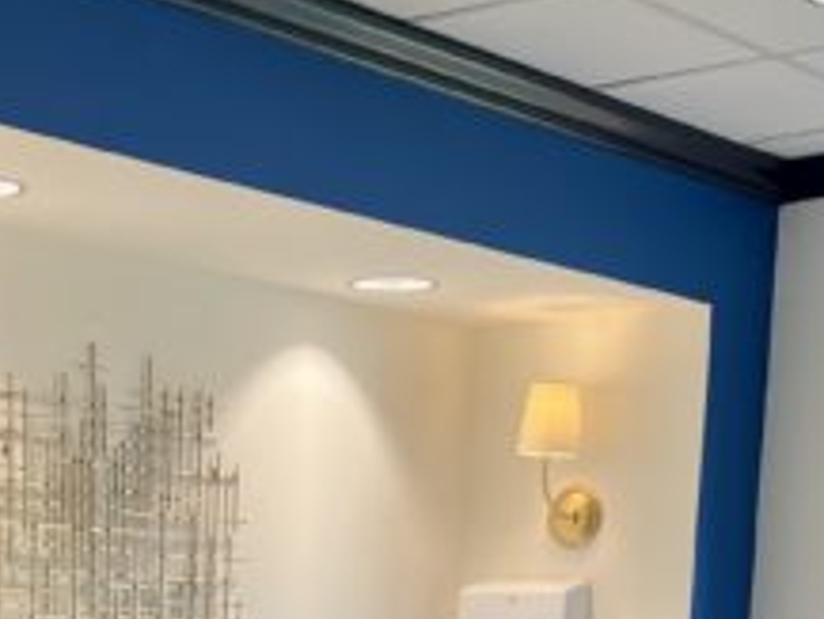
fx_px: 2191
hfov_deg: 20.8
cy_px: 949
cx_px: 80
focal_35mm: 92
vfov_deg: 14.9
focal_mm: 5.7
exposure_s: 1/120
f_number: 1.5
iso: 40
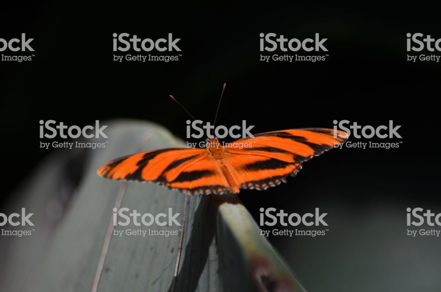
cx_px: 220
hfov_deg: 4.6
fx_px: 5501
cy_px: 146
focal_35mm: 450
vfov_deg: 3.0
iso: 140
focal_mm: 300
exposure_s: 1/320
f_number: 5.6
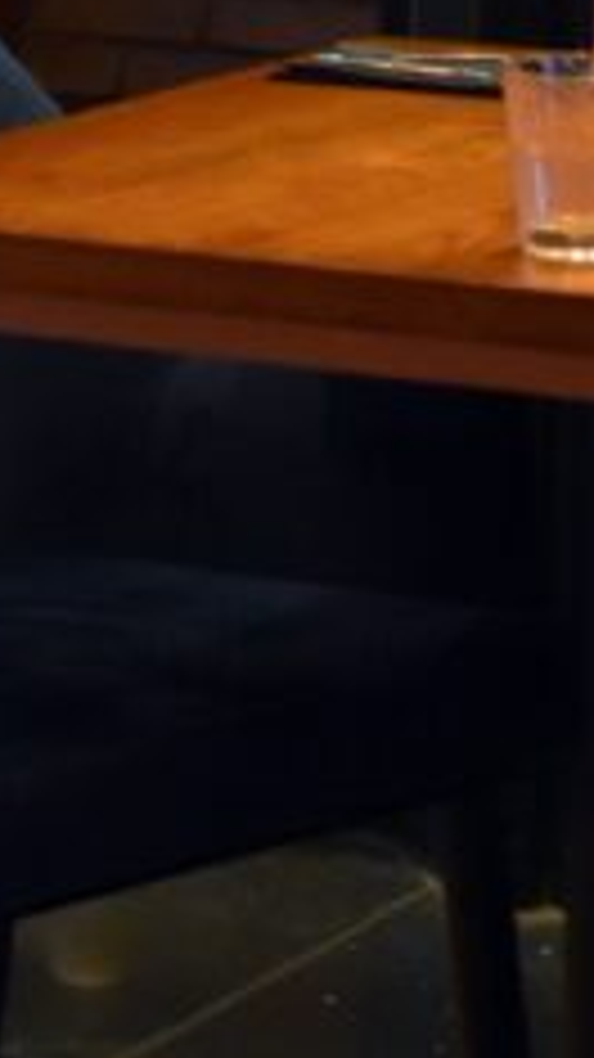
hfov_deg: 5.6
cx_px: 464
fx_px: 6055
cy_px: -558
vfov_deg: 9.7
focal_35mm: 216
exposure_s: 1/20
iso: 3200
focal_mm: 28
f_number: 4.2
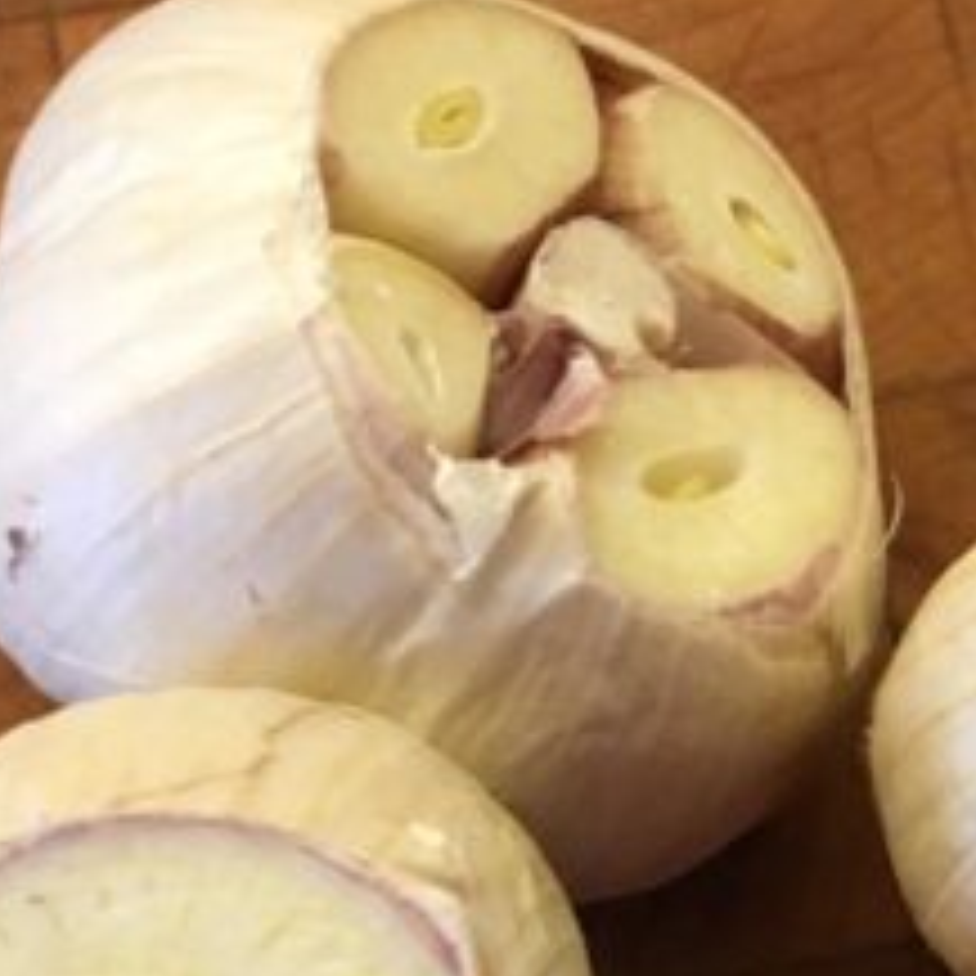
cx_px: 1412
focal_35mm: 121
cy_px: 985
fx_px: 3860
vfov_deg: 14.2
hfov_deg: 13.6
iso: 100
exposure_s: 1/30
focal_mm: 4.15
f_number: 2.2
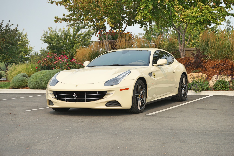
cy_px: 78
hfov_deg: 30.1
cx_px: 117
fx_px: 435
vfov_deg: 20.3
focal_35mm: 67
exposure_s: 1/400
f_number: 9
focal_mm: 67
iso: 100
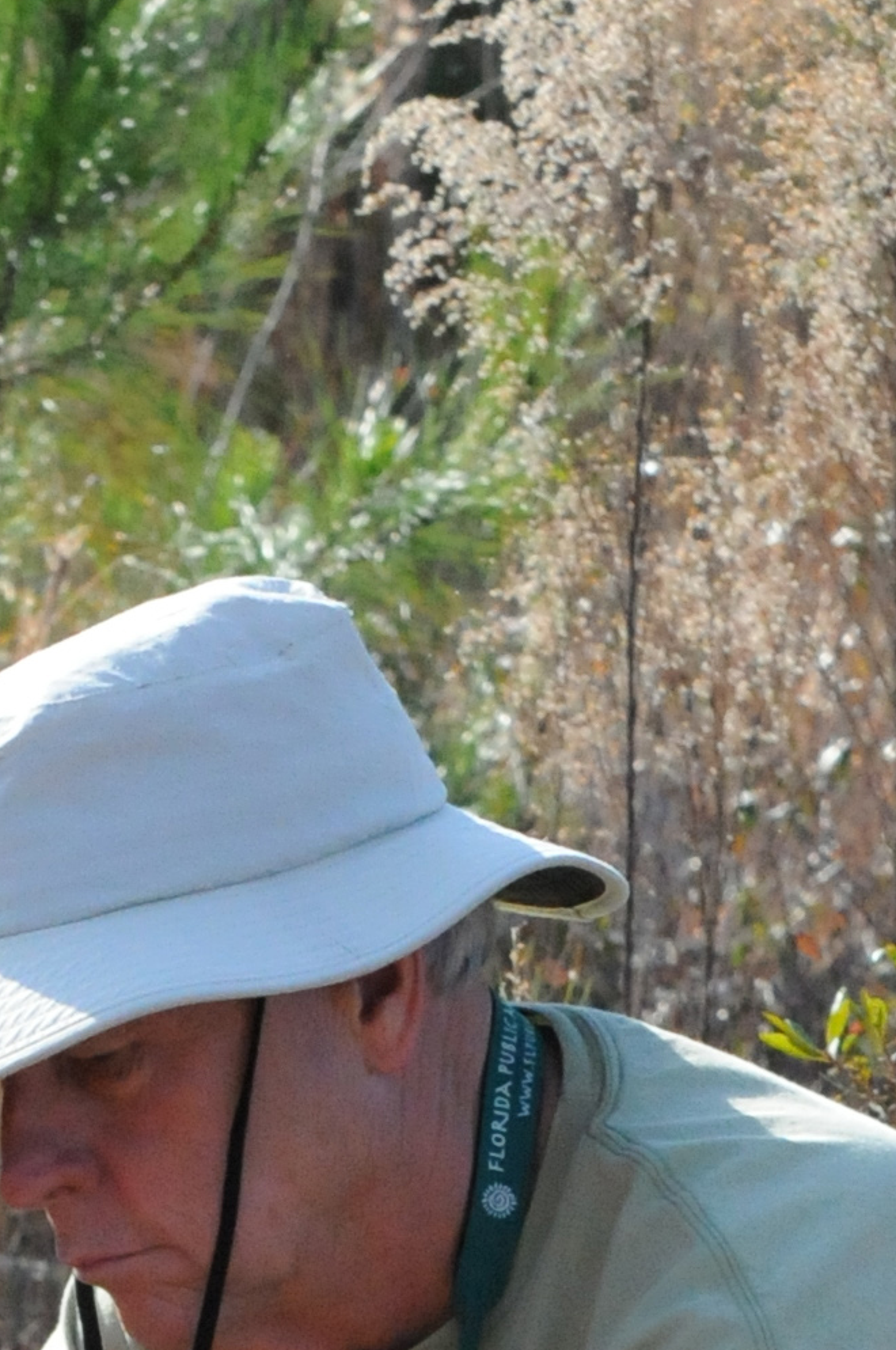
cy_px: 2609
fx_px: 16958
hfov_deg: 3.0
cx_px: 201
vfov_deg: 4.5
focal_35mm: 453
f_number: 10
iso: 1600
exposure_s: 1/1250
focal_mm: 70
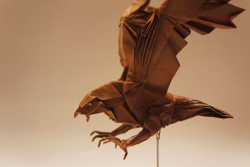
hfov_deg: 35.1
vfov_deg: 23.7
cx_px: 128
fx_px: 396
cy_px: 80
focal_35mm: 57
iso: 6400
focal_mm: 36
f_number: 4.5
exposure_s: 1/40
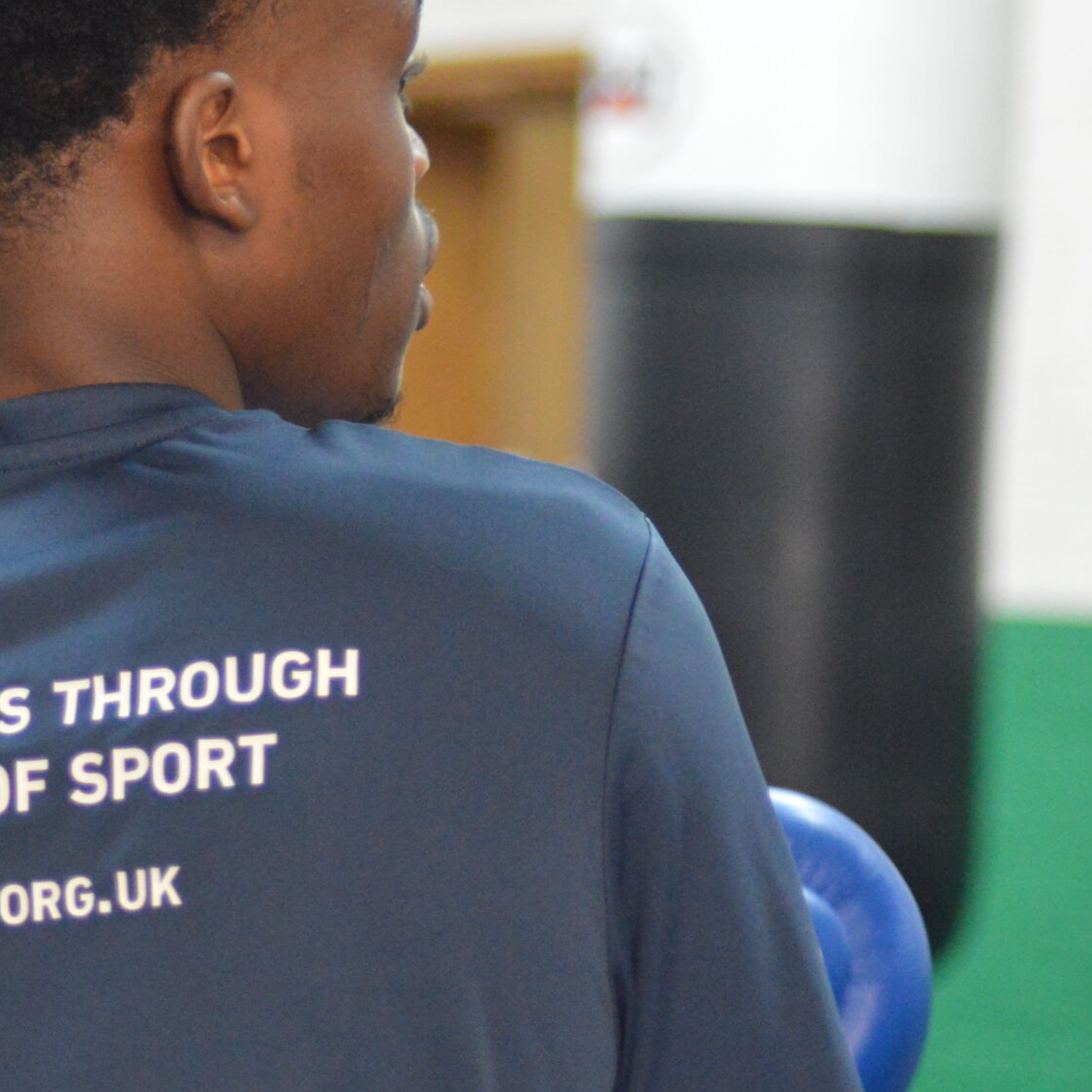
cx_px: 188
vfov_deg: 7.4
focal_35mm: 237
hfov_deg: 7.4
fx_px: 8459
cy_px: 493
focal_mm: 82
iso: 3200
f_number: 4
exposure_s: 1/60
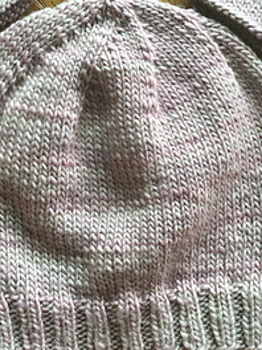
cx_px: 125
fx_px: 555
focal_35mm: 55
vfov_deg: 34.8
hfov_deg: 26.6
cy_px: 145
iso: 40
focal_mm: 4.15
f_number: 2.2
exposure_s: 1/30
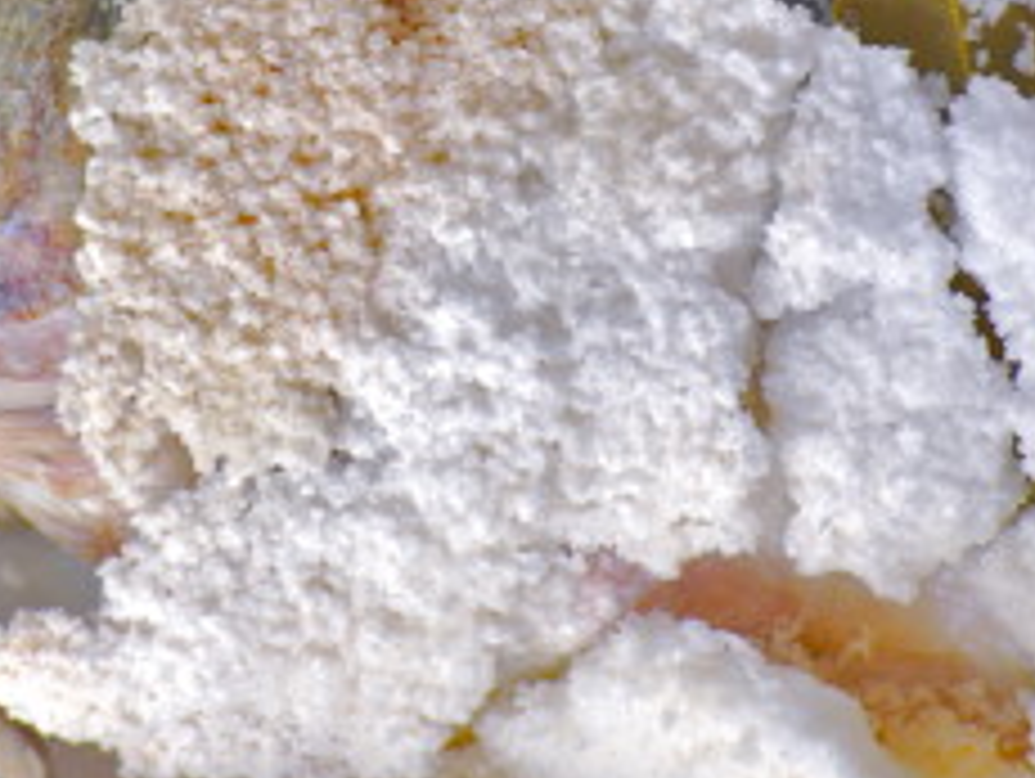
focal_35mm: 376
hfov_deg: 5.3
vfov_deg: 4.0
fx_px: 11254
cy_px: -36
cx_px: 310
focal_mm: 100
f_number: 5.6
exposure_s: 1/4
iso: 200
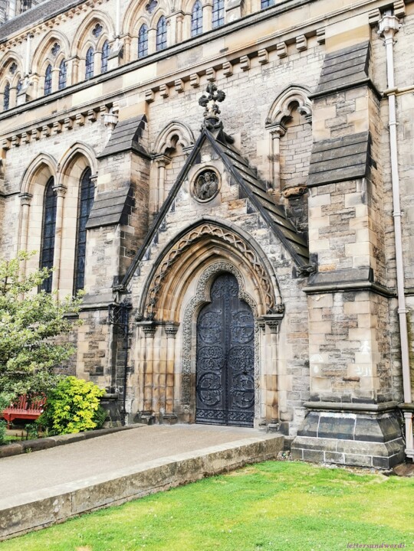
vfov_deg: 54.0
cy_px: 276
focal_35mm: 34
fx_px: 542
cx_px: 207
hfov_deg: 41.8
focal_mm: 5.56
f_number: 1.6
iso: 50
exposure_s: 1/299
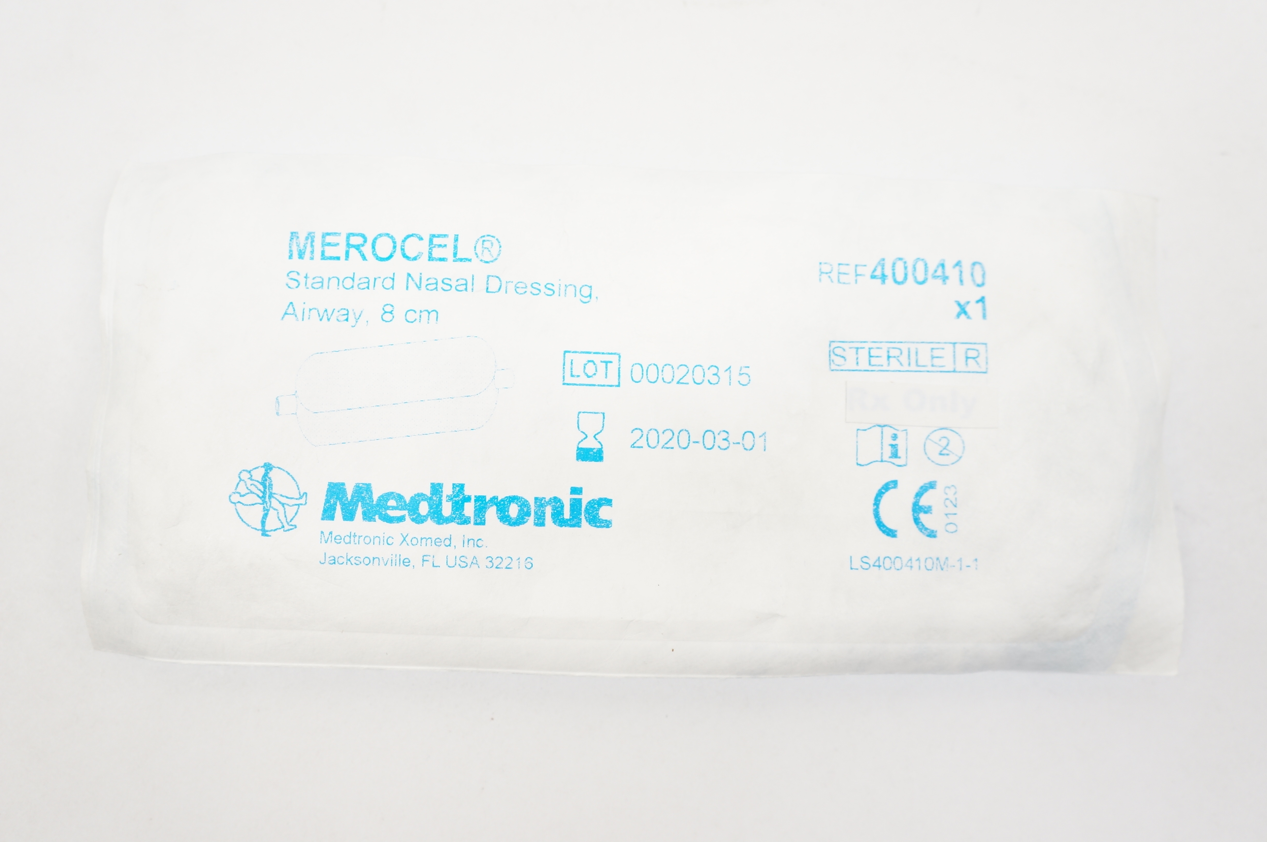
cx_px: 634
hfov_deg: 62.0
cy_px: 421
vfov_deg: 43.5
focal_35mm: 30
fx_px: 1055
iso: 400
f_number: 5.6
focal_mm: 20
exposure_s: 1/60
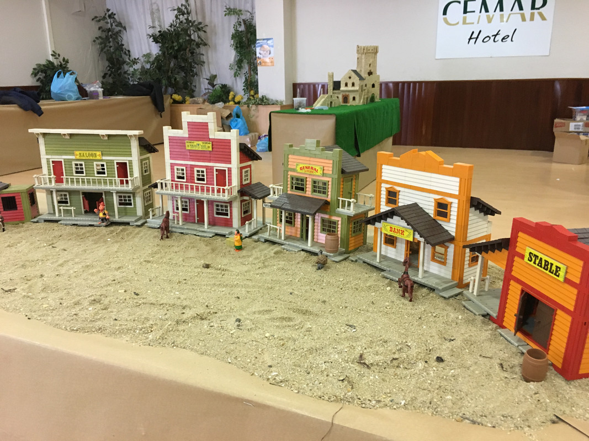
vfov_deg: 48.2
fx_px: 493
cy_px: 220
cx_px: 294
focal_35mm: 29
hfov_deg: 61.7
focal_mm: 4.15
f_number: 2.2
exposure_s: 1/33
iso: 200
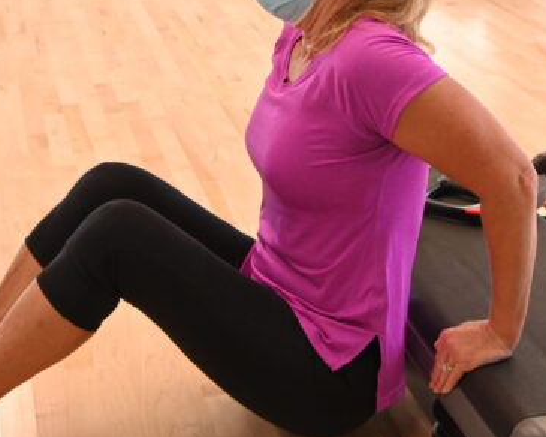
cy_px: 54
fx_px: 1374
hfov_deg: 22.4
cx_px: 340
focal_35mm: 85
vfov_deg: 17.8
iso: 800
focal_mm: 26
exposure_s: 1/125
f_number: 4.5
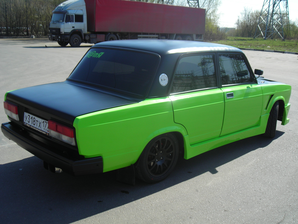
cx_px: 149
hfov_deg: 45.8
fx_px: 353
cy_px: 112
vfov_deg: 35.1
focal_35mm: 41
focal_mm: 6.8
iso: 50
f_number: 3.3
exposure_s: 1/412
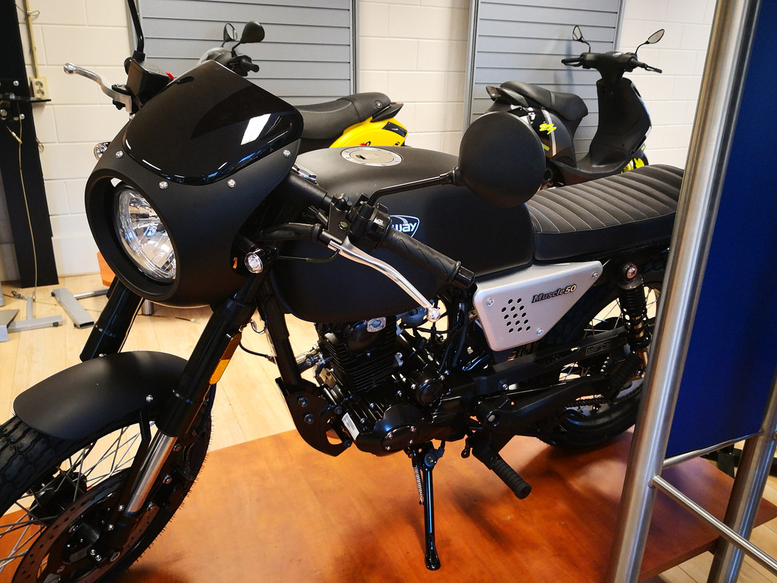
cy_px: 292
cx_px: 388
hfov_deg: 65.3
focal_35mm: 27
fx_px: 606
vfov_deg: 51.3
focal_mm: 3.95
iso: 250
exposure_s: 1/33.3
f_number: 1.6
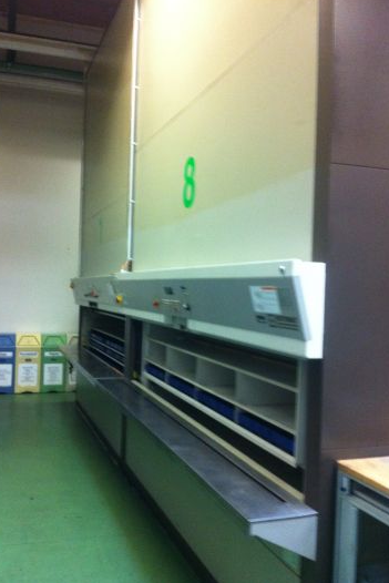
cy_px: 291
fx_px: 599
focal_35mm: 37
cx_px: 188
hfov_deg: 36.0
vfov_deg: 51.9
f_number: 2.8
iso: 320
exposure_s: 1/15
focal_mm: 3.85
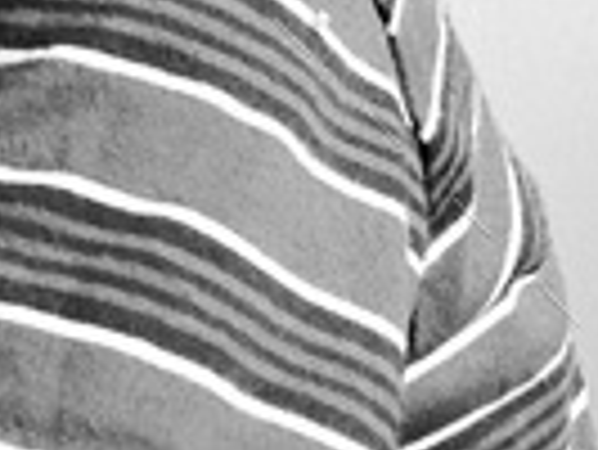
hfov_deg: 15.1
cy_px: -542
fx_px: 2231
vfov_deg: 10.3
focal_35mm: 129
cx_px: 45
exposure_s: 1/30
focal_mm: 4.15
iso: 125
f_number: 2.2
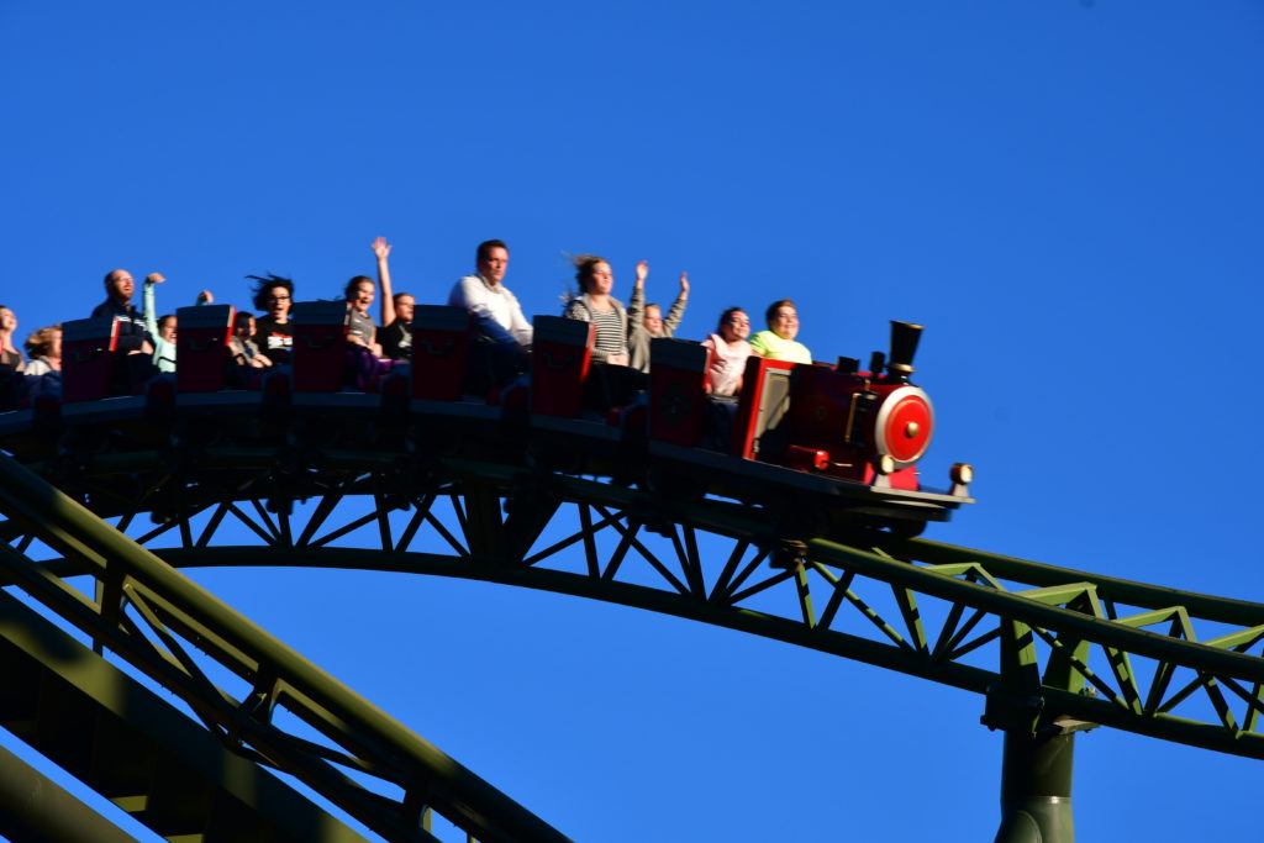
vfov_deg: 11.4
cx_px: 632
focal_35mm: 120
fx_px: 4214
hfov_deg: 17.1
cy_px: 422
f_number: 9
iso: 250
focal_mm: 80
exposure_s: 1/320
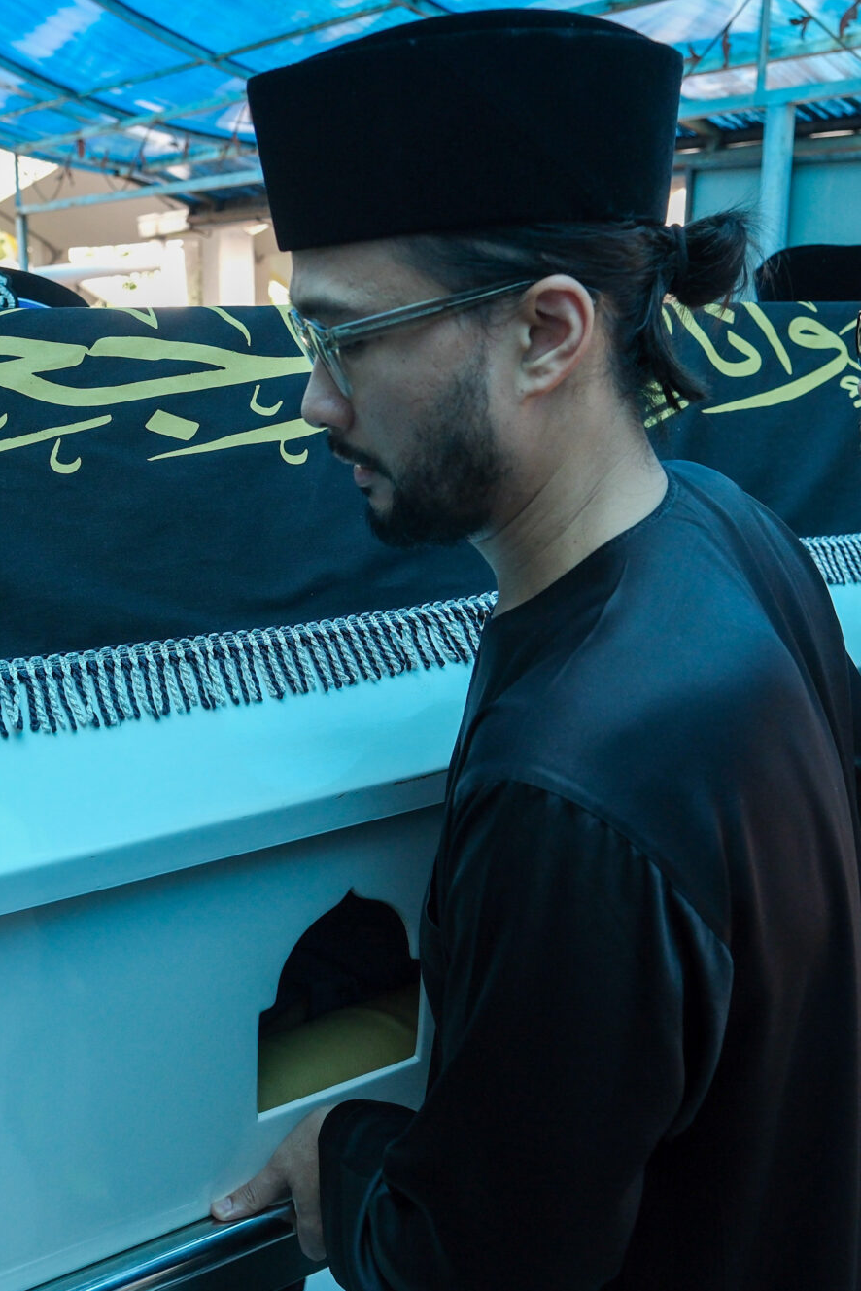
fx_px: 1327
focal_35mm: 37
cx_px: 371
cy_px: 631
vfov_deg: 51.9
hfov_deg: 35.9
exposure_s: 1/1000
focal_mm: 16
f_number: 3.6
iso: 1250
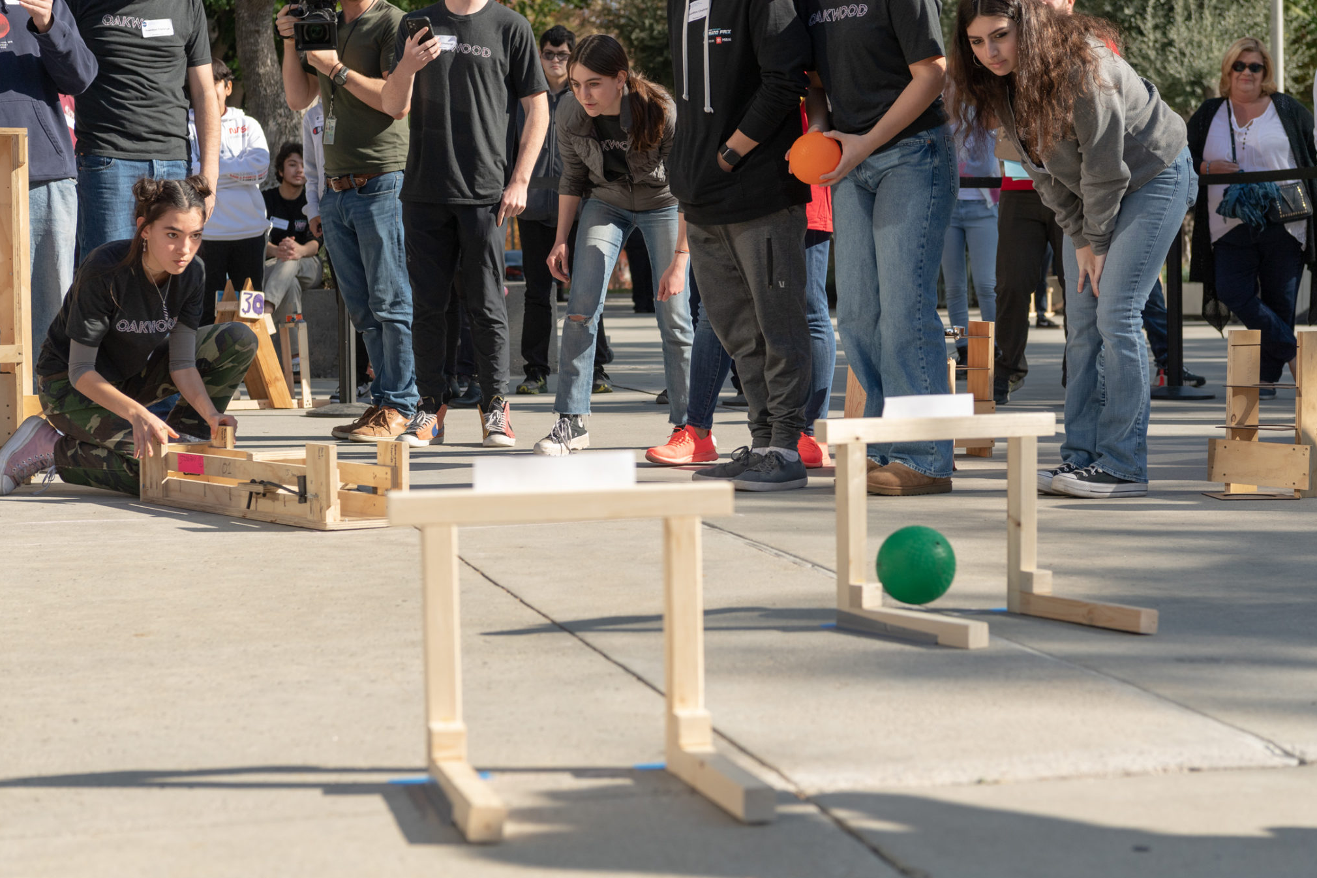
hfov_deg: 28.5
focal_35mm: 71
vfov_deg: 19.2
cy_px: 440
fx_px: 2597
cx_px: 656
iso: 560
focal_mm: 70
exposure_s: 1/2000
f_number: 5.6
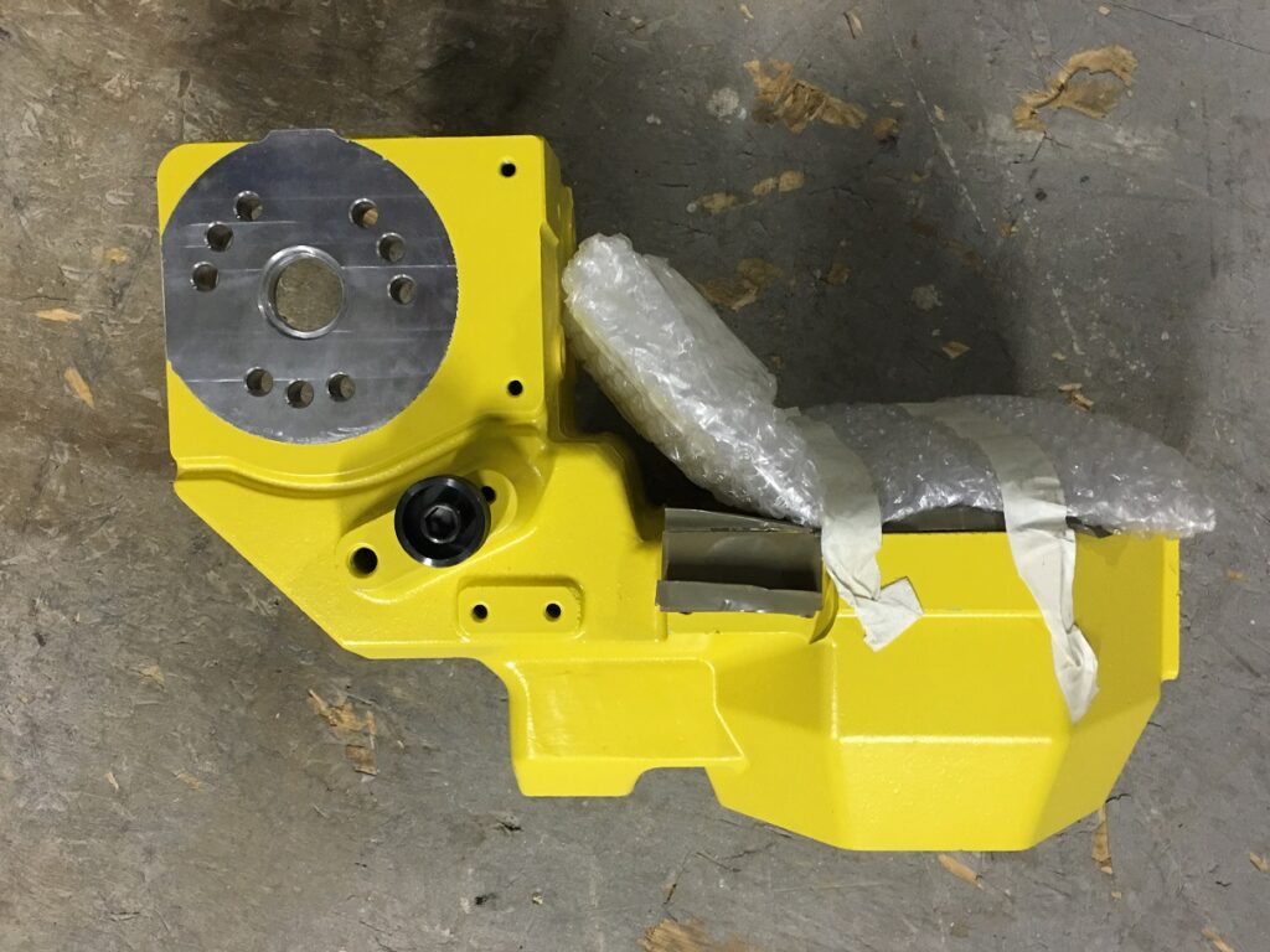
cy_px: 476
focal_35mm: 29
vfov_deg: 48.2
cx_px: 635
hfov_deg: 61.7
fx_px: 1064
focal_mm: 4.15
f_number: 2.2
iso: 100
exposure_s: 1/17
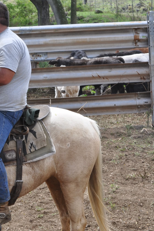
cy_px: 113
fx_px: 878
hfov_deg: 9.9
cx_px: -22
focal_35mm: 137
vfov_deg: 15.0
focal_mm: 55
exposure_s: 1/180
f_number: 13
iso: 400
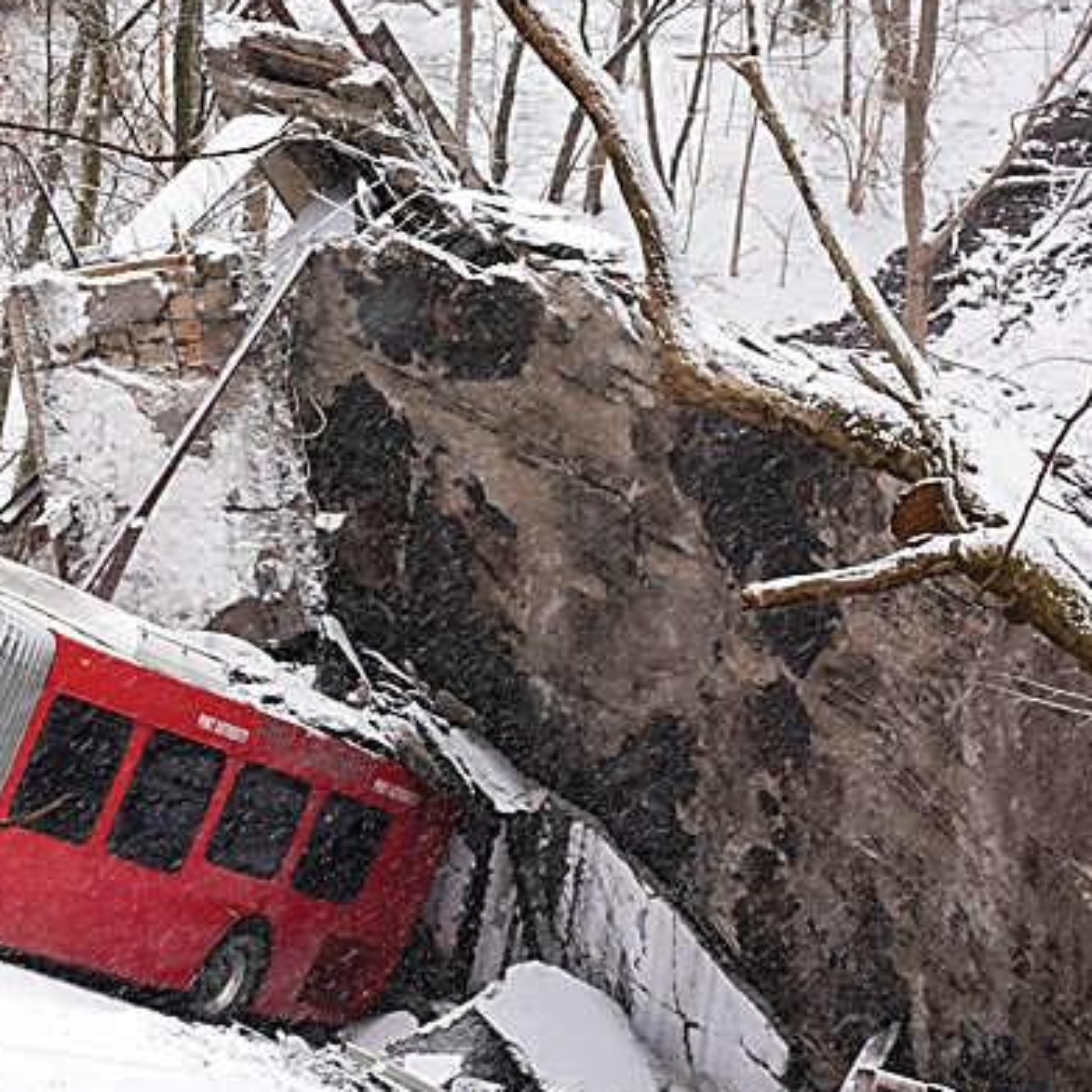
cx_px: -276
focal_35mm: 152
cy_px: 714
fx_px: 5425
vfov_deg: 11.5
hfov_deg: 11.2
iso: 1600
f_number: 18
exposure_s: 1/125
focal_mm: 70
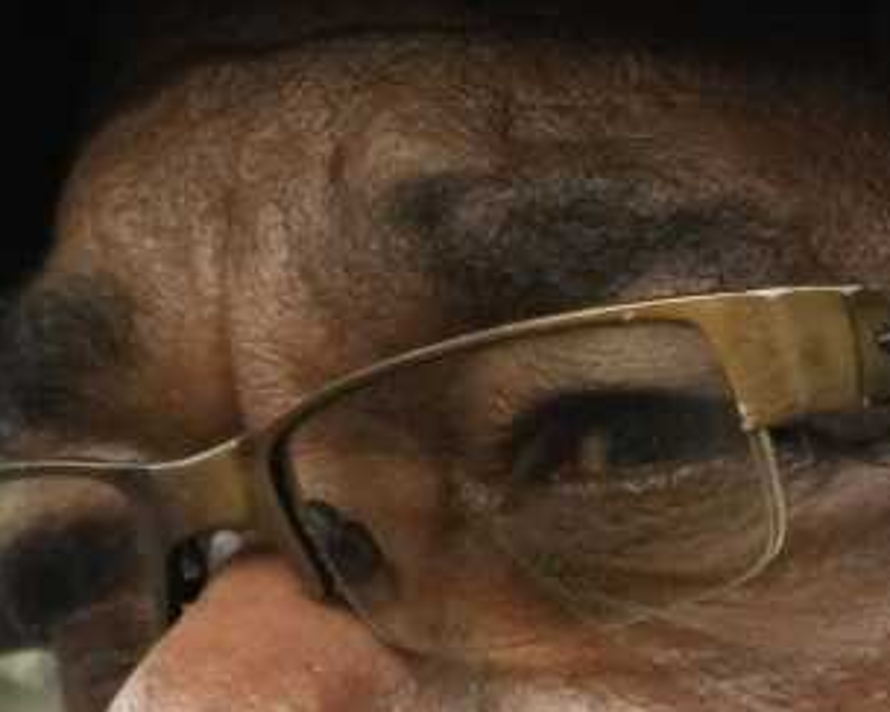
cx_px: 559
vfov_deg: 0.6
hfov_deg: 0.8
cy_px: 538
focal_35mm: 2532
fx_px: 66673
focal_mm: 400
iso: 4000
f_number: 5.6
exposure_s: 1/2000
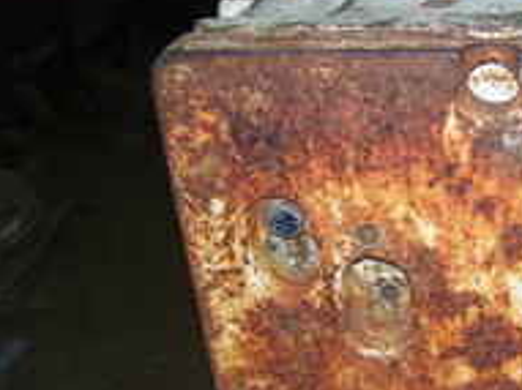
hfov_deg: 28.8
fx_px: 980
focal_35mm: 65
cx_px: 462
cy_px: 267
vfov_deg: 22.4
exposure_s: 1/60
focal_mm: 6
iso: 80
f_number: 2.7
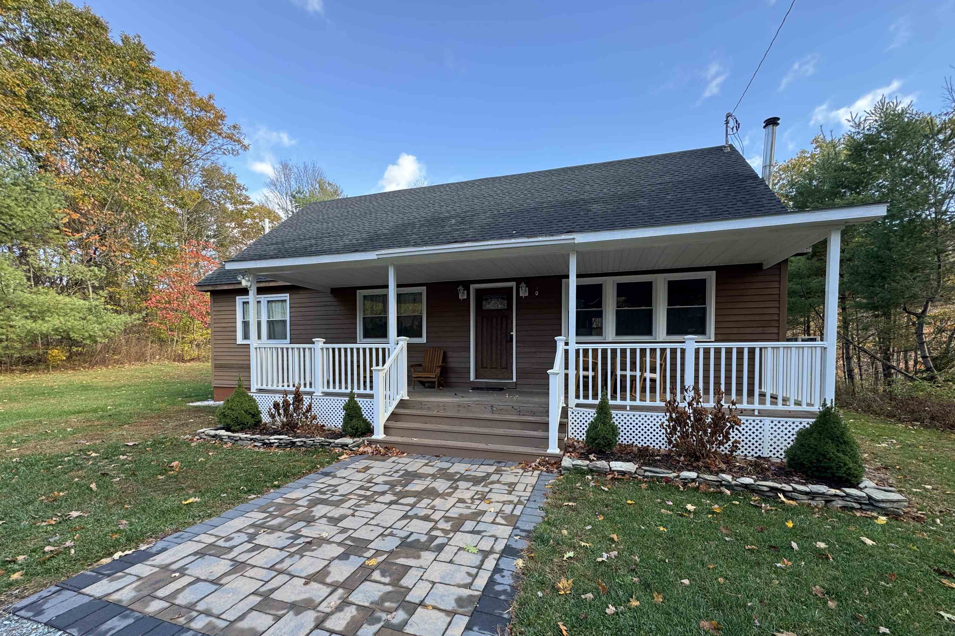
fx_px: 398
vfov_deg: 76.8
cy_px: 366
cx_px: 477
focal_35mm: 15
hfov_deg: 100.4
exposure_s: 1/99
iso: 50
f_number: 2.2
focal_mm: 2.22
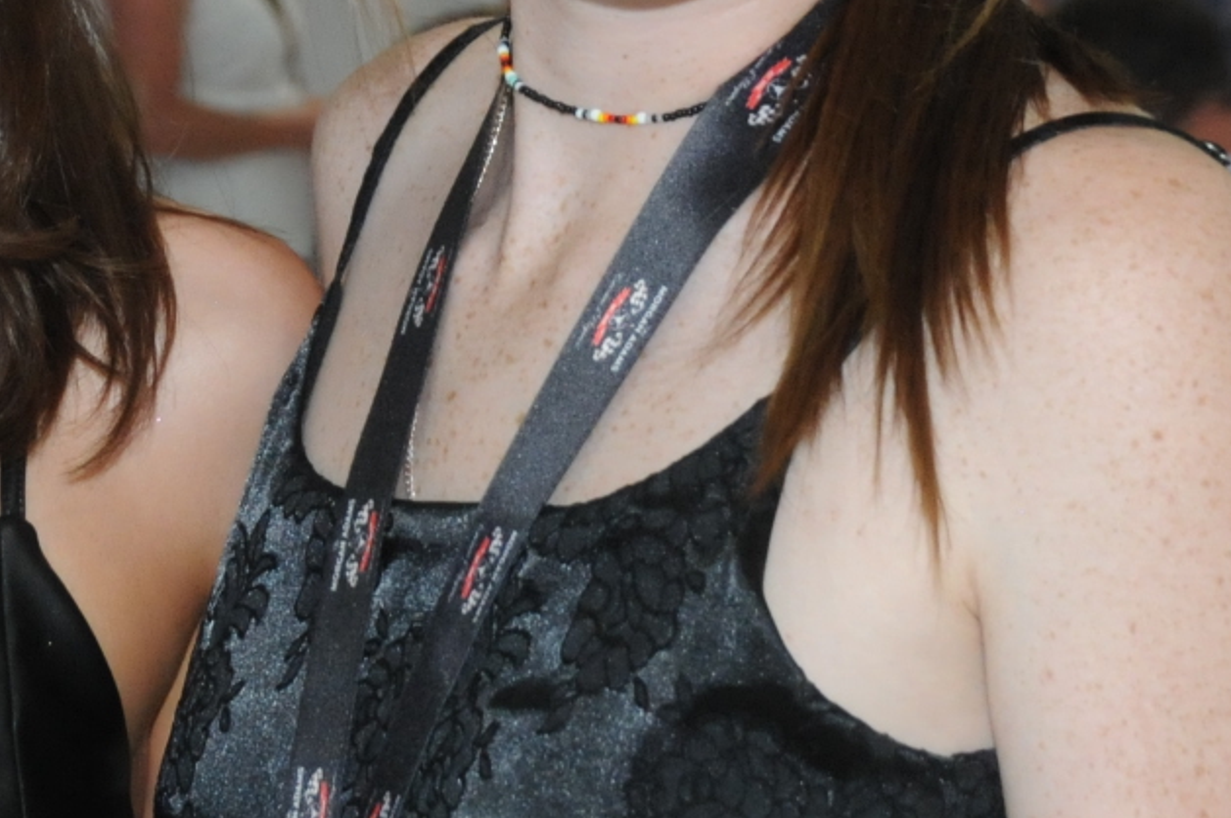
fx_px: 7686
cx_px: 509
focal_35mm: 225
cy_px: 94
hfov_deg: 9.2
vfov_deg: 6.1
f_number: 5.6
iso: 1000
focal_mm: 44
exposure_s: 1/60
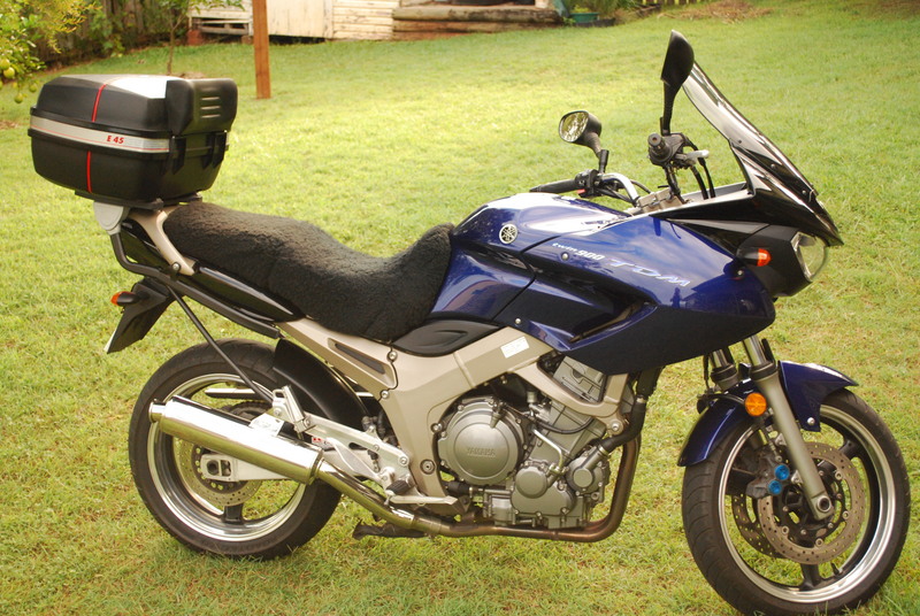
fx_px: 1344
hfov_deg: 37.8
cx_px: 460
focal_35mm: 52
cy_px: 308
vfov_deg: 25.8
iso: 800
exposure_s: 1/200
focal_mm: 35
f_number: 5.3
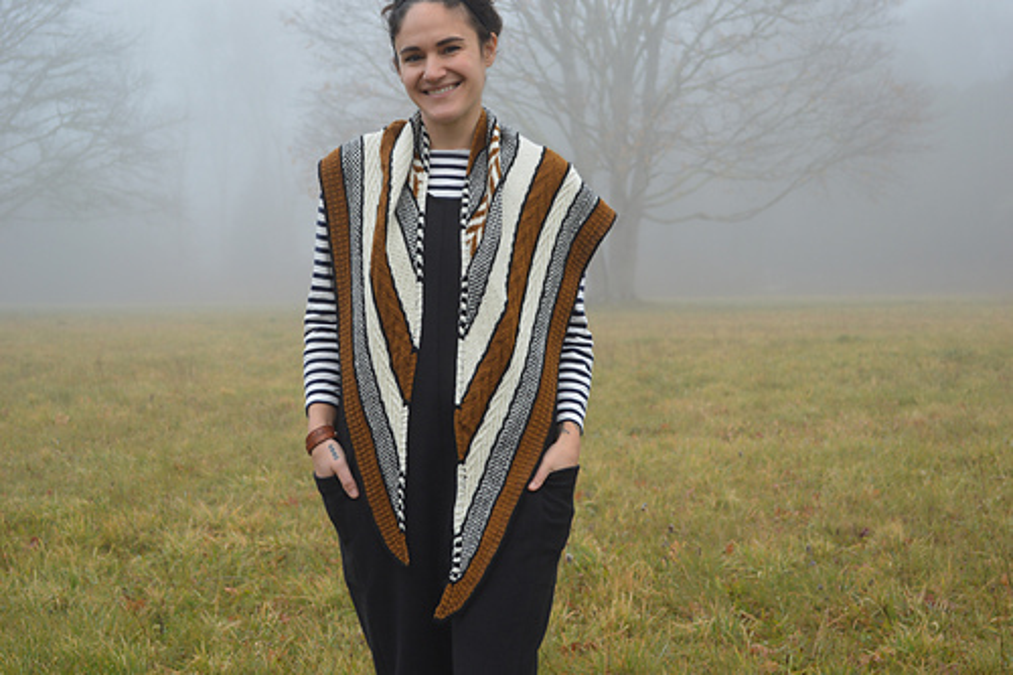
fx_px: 1688
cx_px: 506
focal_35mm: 60
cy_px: 338
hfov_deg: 33.4
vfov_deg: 22.6
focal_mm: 40
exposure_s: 1/125
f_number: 5.6
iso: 250
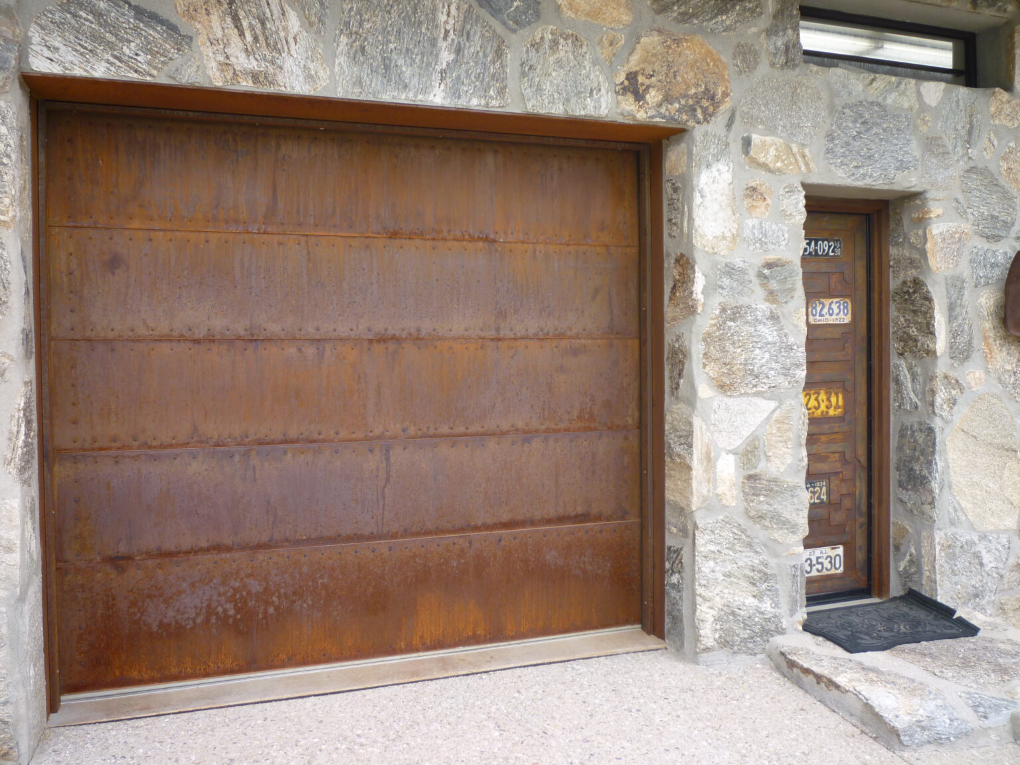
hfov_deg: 61.7
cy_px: 382
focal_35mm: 29
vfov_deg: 48.2
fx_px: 855
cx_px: 510
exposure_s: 1/50
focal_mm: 5.2
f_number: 3.3
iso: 80
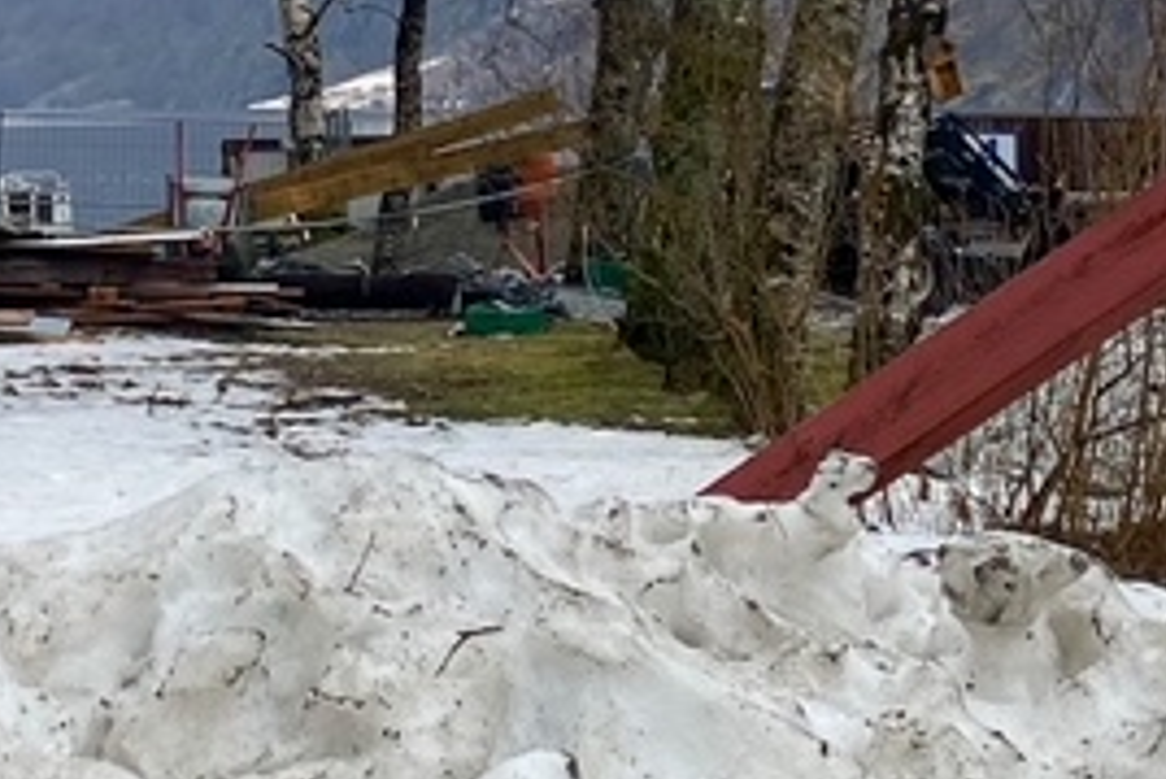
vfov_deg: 10.5
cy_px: -152
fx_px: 4180
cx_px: 139
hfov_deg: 15.7
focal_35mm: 129
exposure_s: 1/430
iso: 32
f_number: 1.8
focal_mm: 4.25
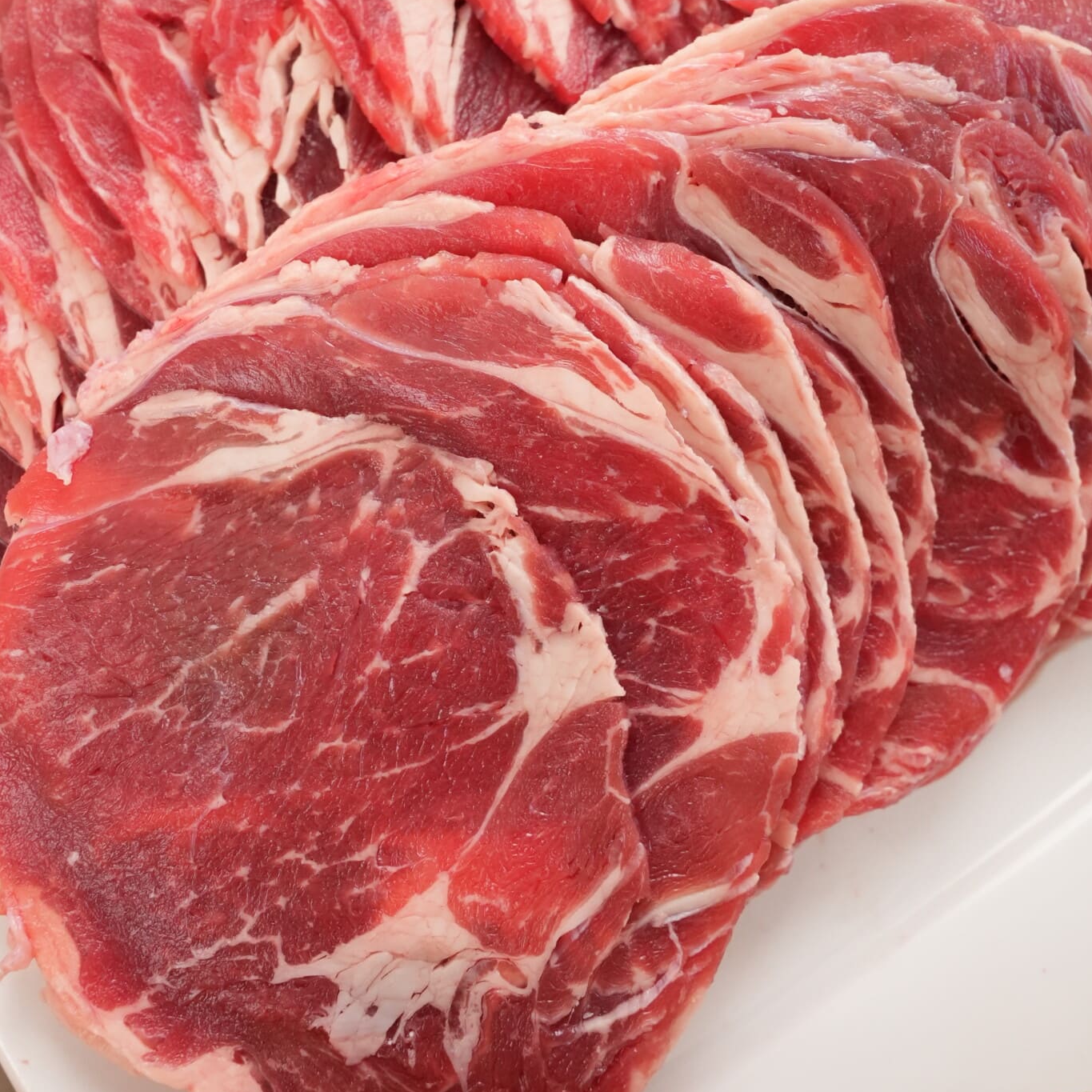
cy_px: 418
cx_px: 546
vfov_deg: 43.9
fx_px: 1343
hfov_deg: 44.2
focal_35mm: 38
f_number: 8
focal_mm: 29.5
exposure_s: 1/200
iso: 6400
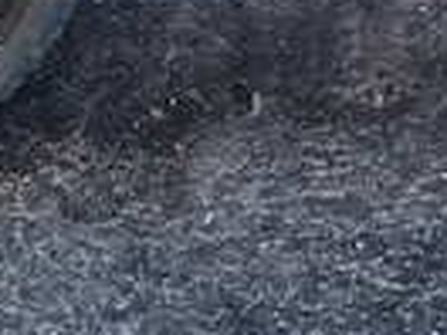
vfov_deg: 6.6
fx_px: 2738
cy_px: -494
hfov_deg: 9.3
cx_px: 410
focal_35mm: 212
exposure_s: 1/120
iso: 80
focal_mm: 4.28
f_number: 2.4
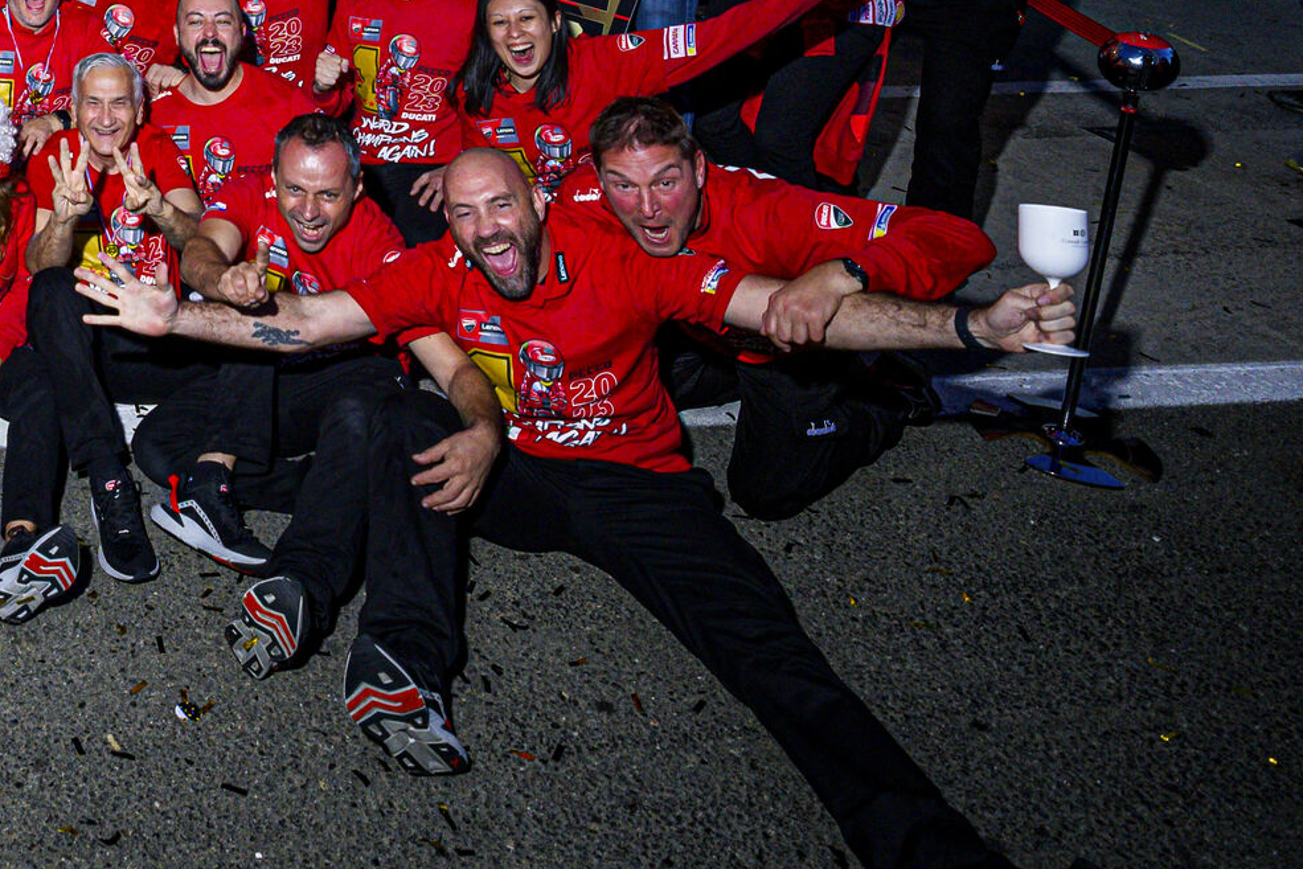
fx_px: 1375
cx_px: -134
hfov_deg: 40.7
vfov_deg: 30.2
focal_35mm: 38
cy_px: -155
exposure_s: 1/200
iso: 1250
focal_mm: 13
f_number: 4
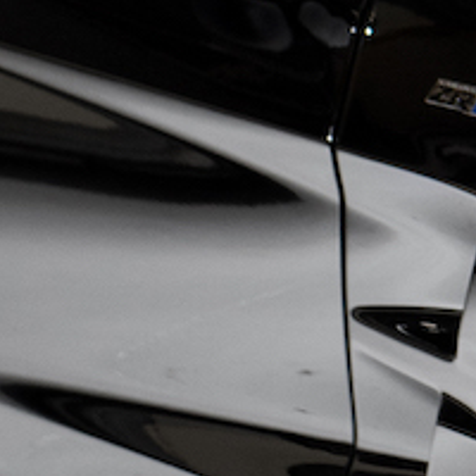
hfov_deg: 3.3
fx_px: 8214
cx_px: 1159
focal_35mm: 528
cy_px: -194
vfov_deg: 3.3
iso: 500
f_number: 3.5
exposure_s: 1/160
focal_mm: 62
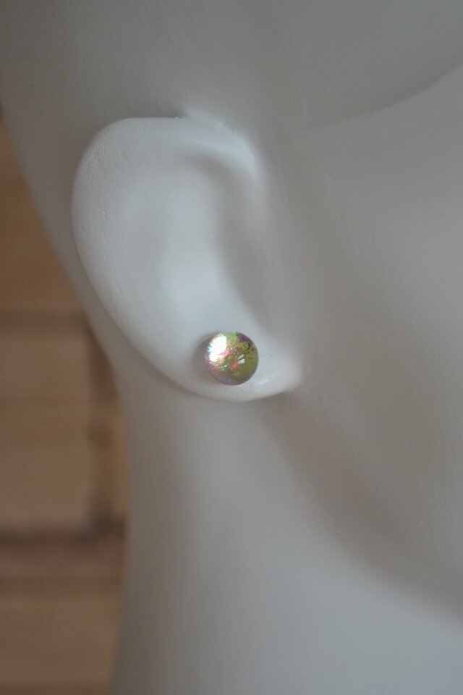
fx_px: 1389
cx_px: 232
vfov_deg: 28.1
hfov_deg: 18.9
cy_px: 348
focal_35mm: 72
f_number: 5.3
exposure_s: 1/50
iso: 800
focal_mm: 48
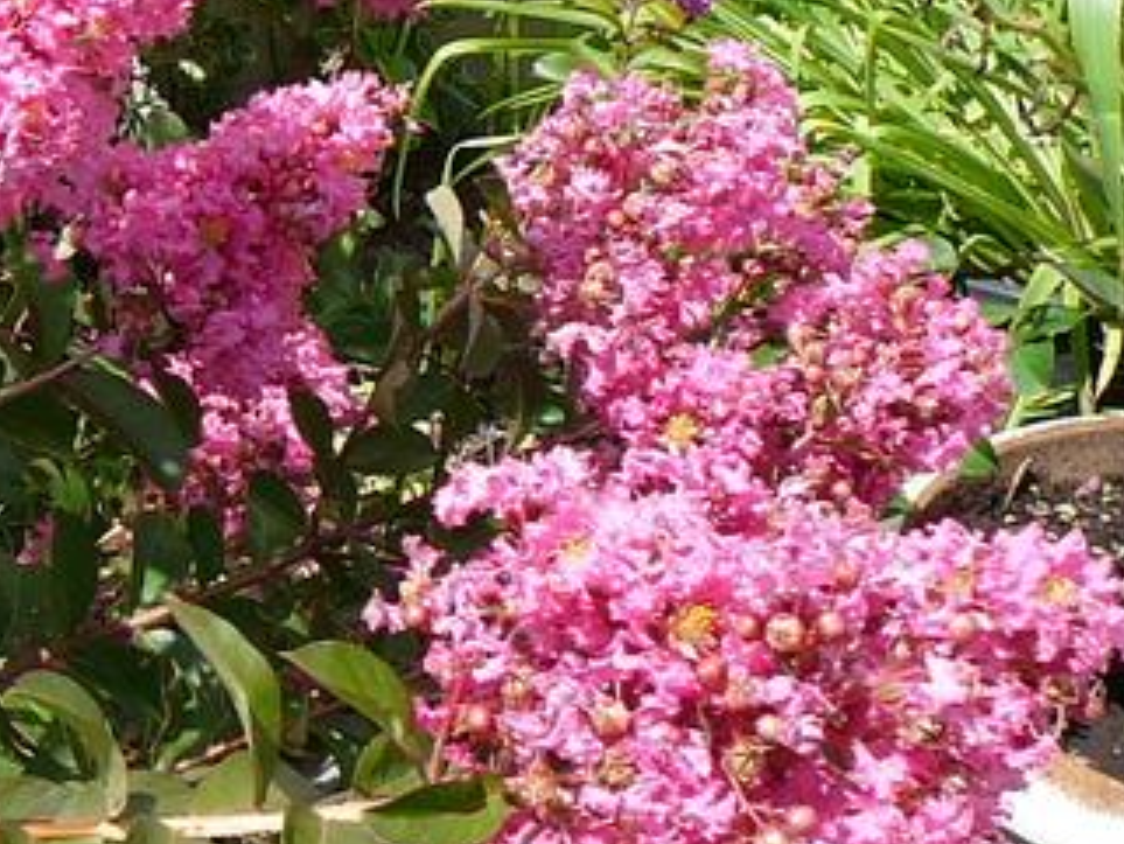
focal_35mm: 109
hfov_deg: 16.6
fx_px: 3541
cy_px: 238
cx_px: -508
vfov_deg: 13.6
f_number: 2.8
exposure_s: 1/800
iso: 80
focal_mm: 5.2
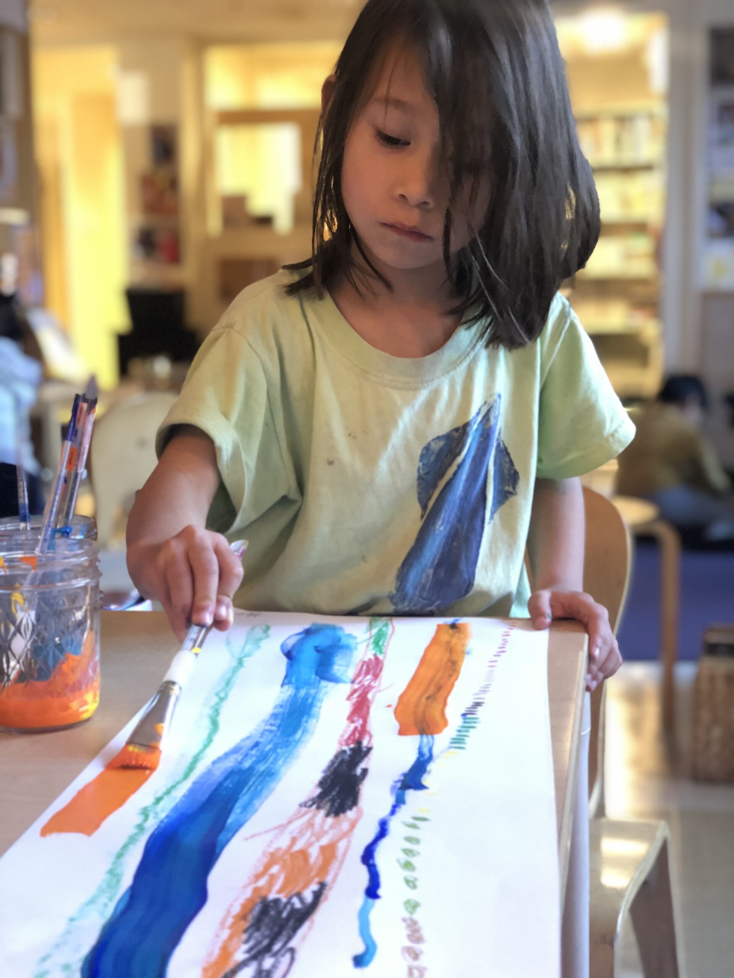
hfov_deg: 28.0
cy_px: 489
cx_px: 367
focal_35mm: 52
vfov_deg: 36.8
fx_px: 1470
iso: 160
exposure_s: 1/13
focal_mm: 6
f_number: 2.4
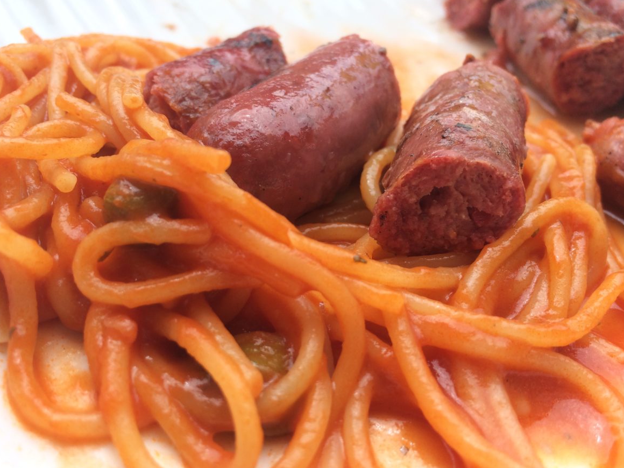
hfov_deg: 60.0
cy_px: 239
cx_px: 307
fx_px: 541
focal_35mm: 30
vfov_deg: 46.8
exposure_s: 1/977
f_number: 2.2
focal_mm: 4.15
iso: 32
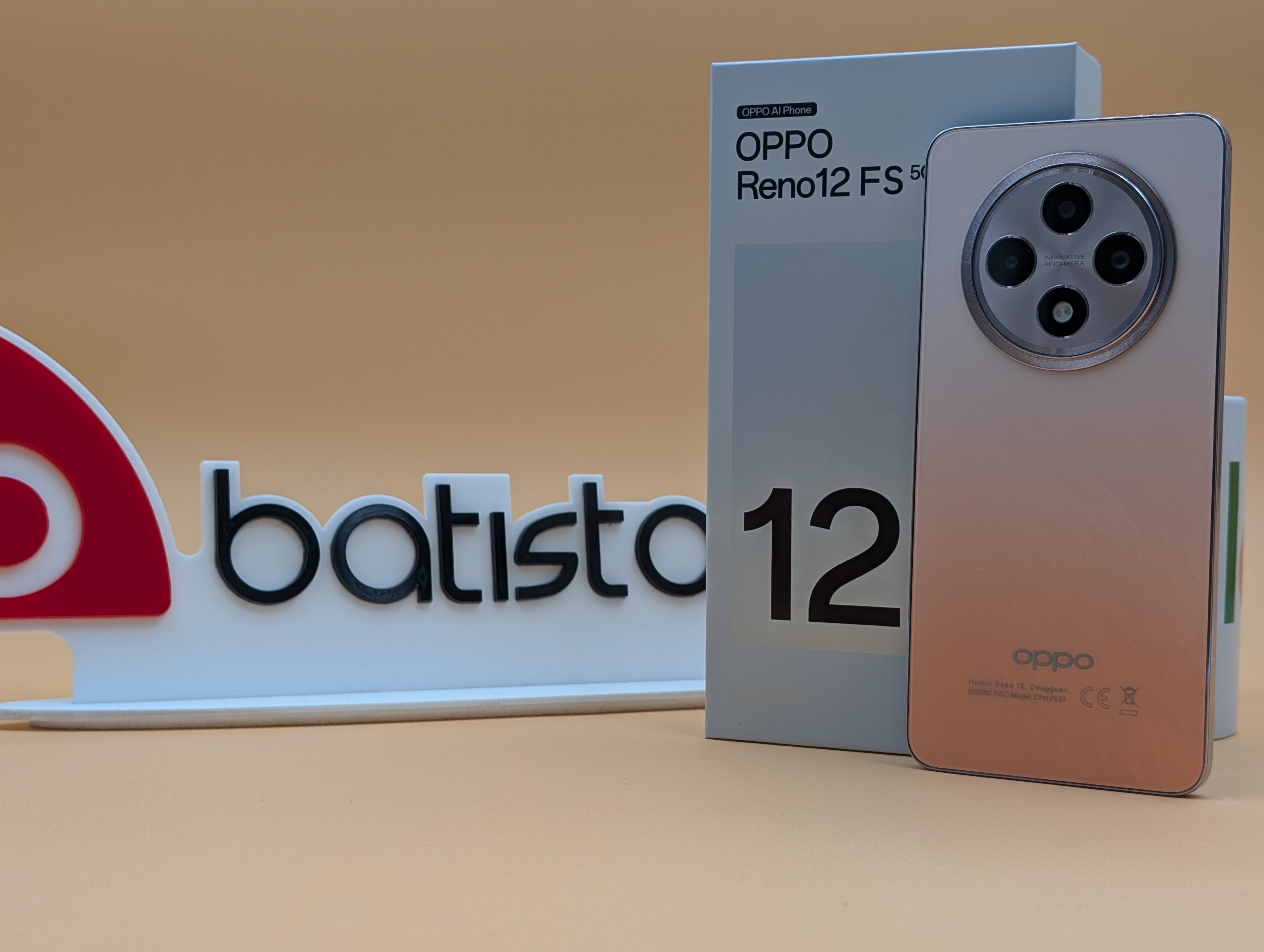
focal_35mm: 49
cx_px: 632
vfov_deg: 29.7
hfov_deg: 38.9
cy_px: 476
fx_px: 1792
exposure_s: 1/131
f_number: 1.68
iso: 20
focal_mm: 6.9
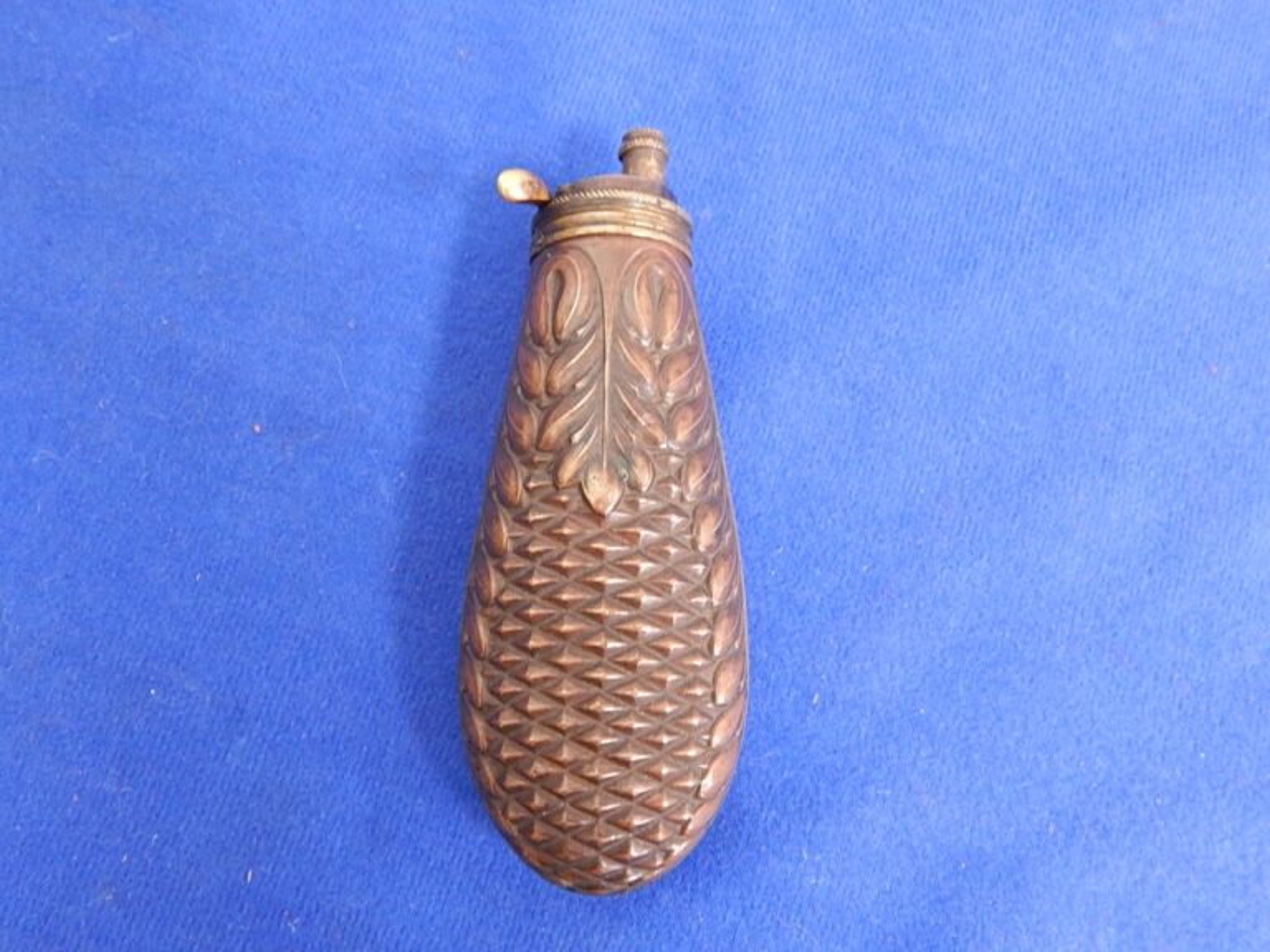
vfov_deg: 49.7
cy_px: 476
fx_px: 1027
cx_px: 635
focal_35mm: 28
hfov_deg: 63.4
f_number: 3.2
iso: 500
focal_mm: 5.1
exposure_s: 1/8
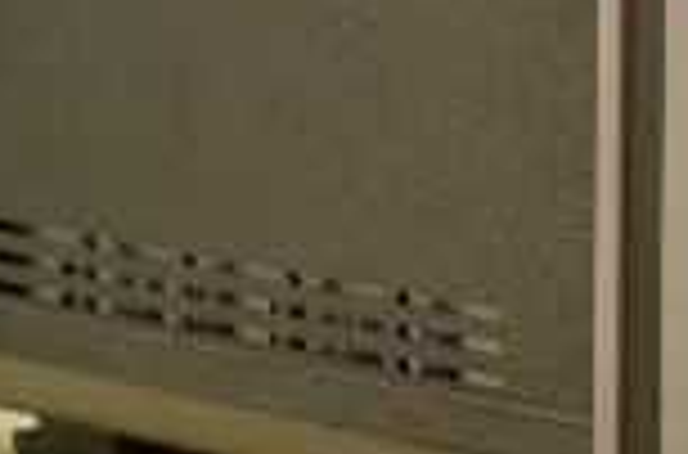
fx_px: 7488
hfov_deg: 5.2
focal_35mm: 393
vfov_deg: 3.5
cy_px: -20
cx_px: 998
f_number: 5.3
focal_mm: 80
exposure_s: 1/20
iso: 640
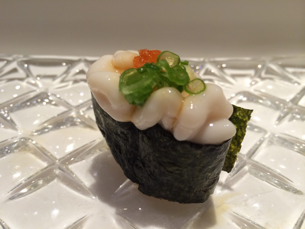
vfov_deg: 46.8
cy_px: 114
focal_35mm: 30
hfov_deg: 60.0
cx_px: 152
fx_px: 264
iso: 64
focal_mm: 4.12
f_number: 2.2
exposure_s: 1/30
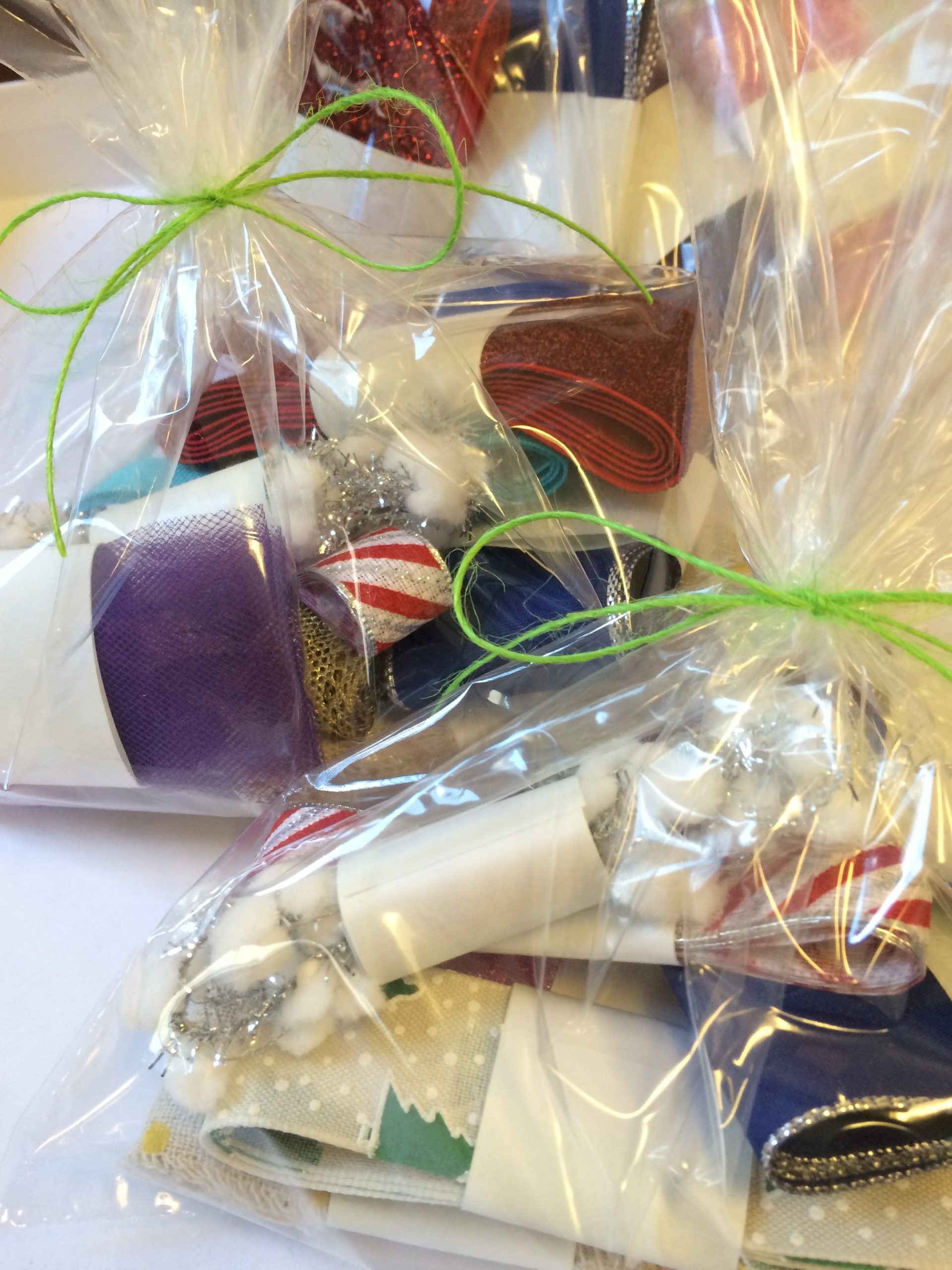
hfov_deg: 48.2
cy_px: 635
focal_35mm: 29
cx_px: 476
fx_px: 1063
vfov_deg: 61.7
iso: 64
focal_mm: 4.15
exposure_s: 1/30
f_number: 2.2
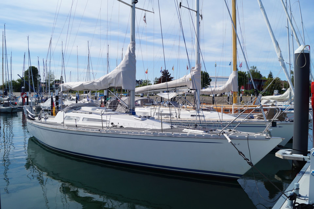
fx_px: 235
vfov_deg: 47.9
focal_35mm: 27
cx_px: 157
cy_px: 104
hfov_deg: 67.4
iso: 100
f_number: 10
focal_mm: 18
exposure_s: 1/200
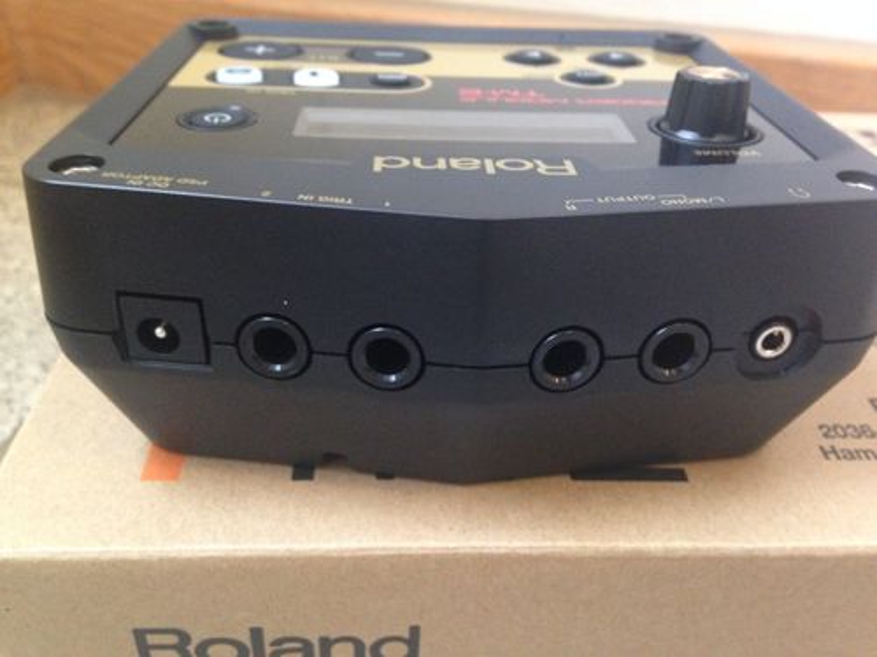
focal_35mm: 33
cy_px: 328
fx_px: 836
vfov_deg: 42.9
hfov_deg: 55.4
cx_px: 438
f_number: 2.4
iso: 400
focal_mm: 4.12
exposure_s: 1/20
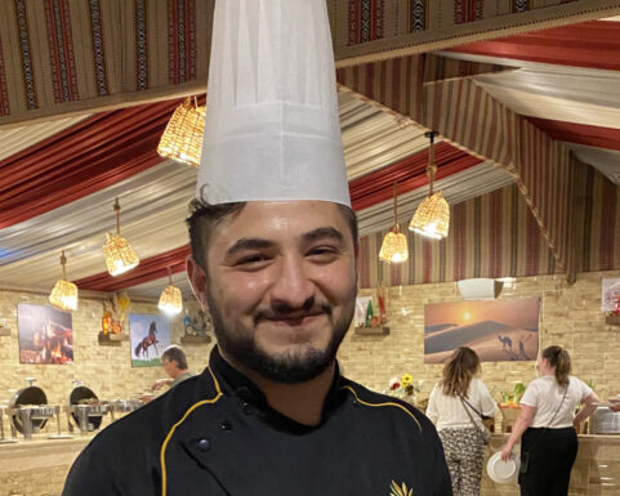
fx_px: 991
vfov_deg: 25.8
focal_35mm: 54
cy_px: 555
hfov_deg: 34.7
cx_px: 268
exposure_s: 1/25
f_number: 1.8
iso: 640
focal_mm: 4.25
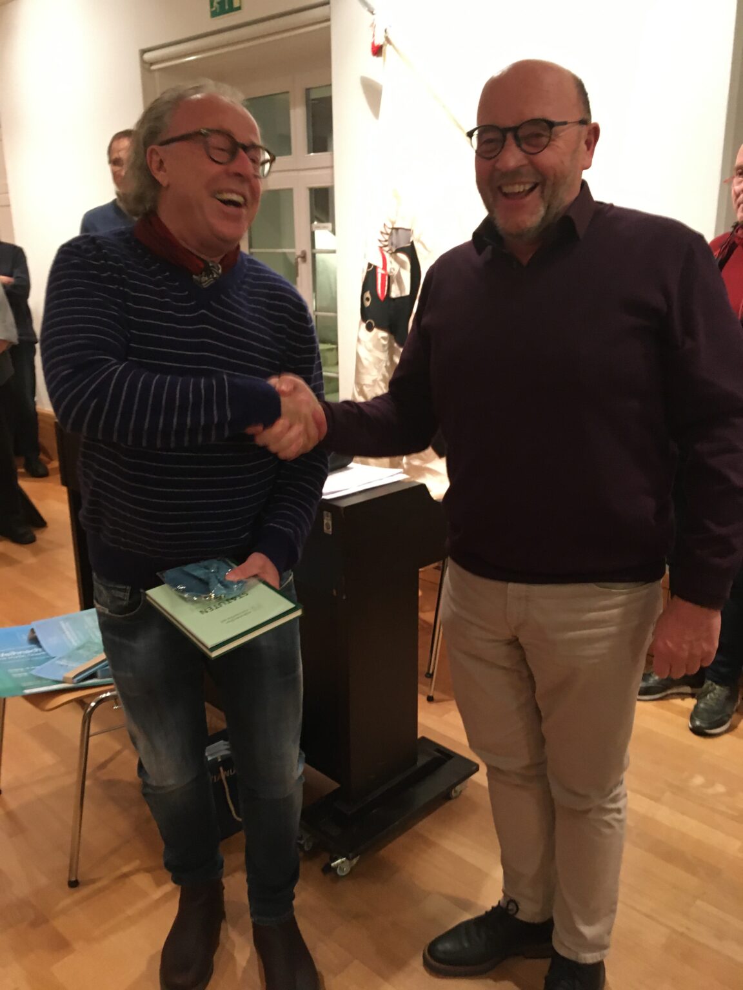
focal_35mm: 29
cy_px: 495
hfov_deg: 48.2
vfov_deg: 61.7
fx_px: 830
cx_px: 372
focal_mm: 4.15
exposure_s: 1/17
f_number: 2.2
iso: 200
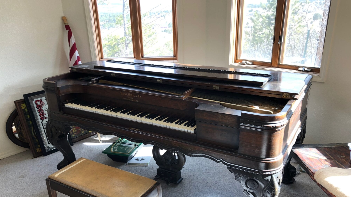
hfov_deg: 62.6
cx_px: 177
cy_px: 128
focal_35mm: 31
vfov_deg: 37.5
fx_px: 289
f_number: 1.8
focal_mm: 4
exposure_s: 1/120
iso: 100
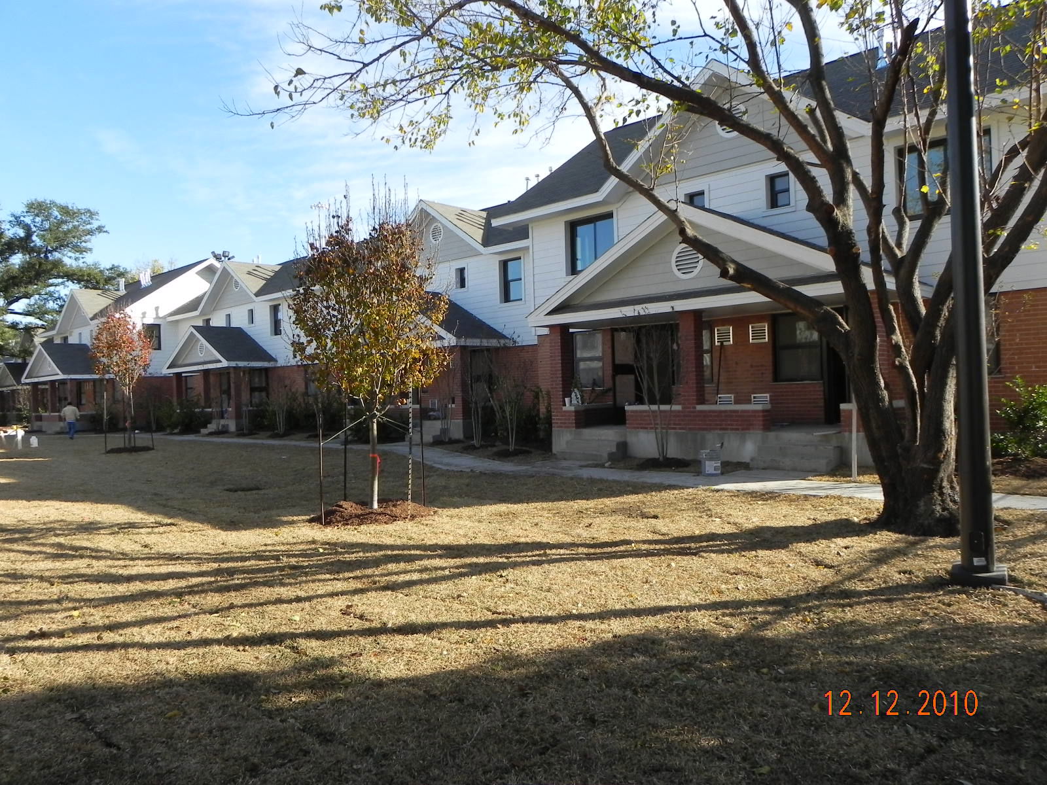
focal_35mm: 26
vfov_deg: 53.1
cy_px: 392
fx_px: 786
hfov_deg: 67.3
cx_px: 524
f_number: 5.6
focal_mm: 4.6
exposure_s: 1/255
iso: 160
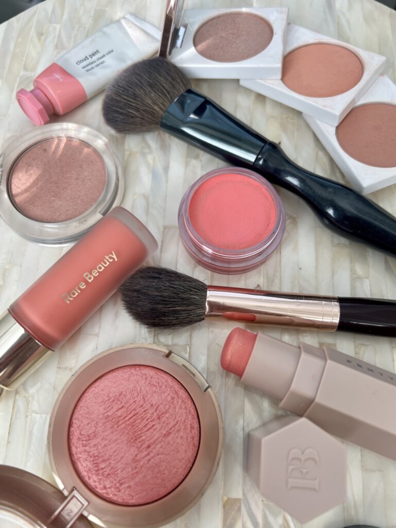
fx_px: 396
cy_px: 264
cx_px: 198
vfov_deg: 67.3
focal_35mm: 26
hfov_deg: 53.1
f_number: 1.5
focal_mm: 5.7
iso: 32
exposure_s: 1/124
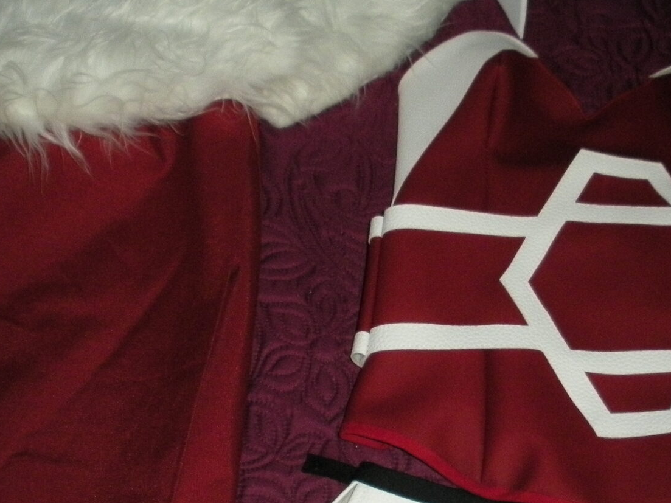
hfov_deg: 29.8
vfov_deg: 22.6
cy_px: 237
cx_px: 363
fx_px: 1260
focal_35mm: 65
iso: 400
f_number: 3.5
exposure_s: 1/60
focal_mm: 6.3
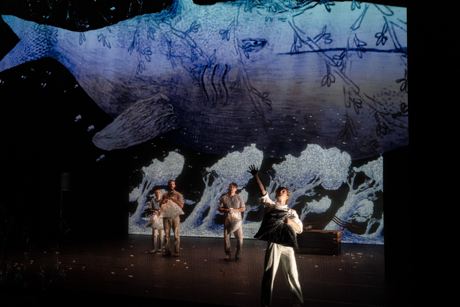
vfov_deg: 32.6
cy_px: 154
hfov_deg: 47.3
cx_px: 230
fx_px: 525
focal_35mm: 41
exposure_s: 1/100
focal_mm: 41.1
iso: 6400
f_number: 2.8
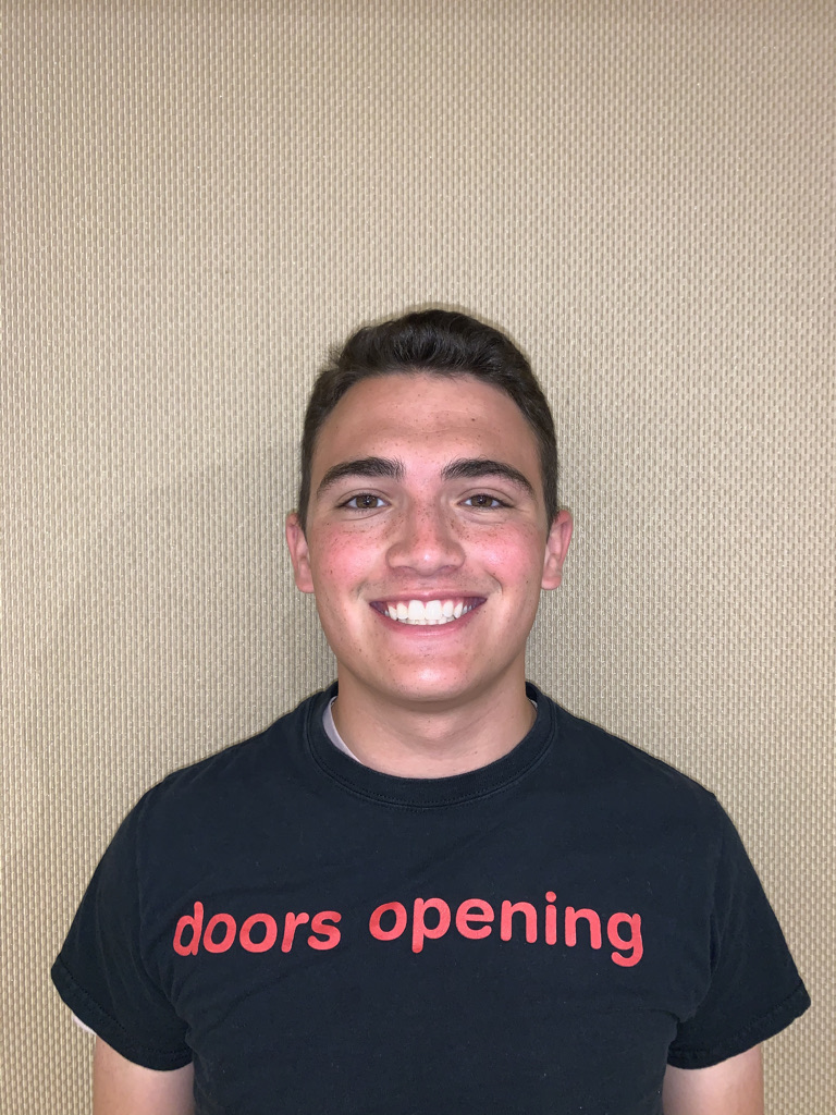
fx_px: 837
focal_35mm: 26
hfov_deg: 53.1
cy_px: 558
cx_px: 418
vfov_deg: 67.3
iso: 64
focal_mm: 4.25
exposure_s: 1/12
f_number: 1.8
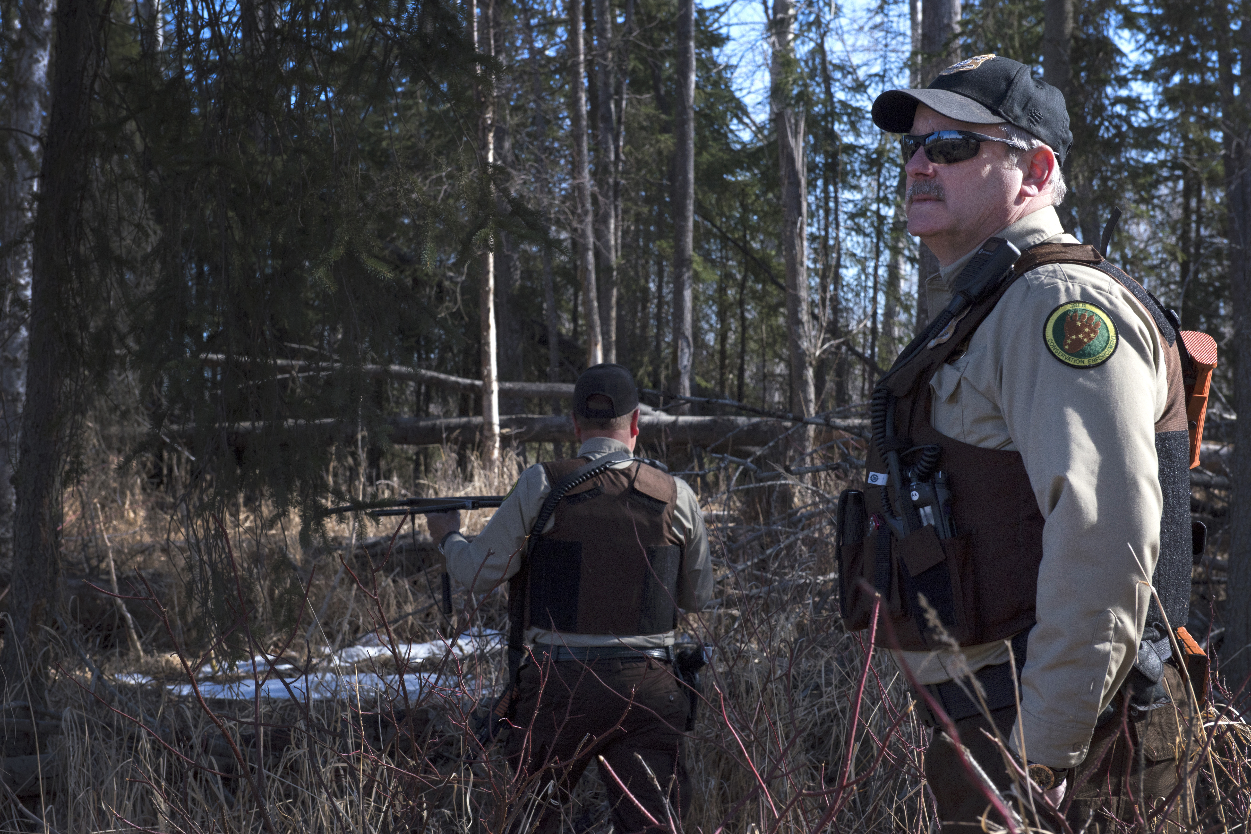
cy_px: 417
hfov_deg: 28.8
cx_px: 626
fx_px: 2432
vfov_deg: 19.5
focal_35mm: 70
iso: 250
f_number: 11
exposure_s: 1/500
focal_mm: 70
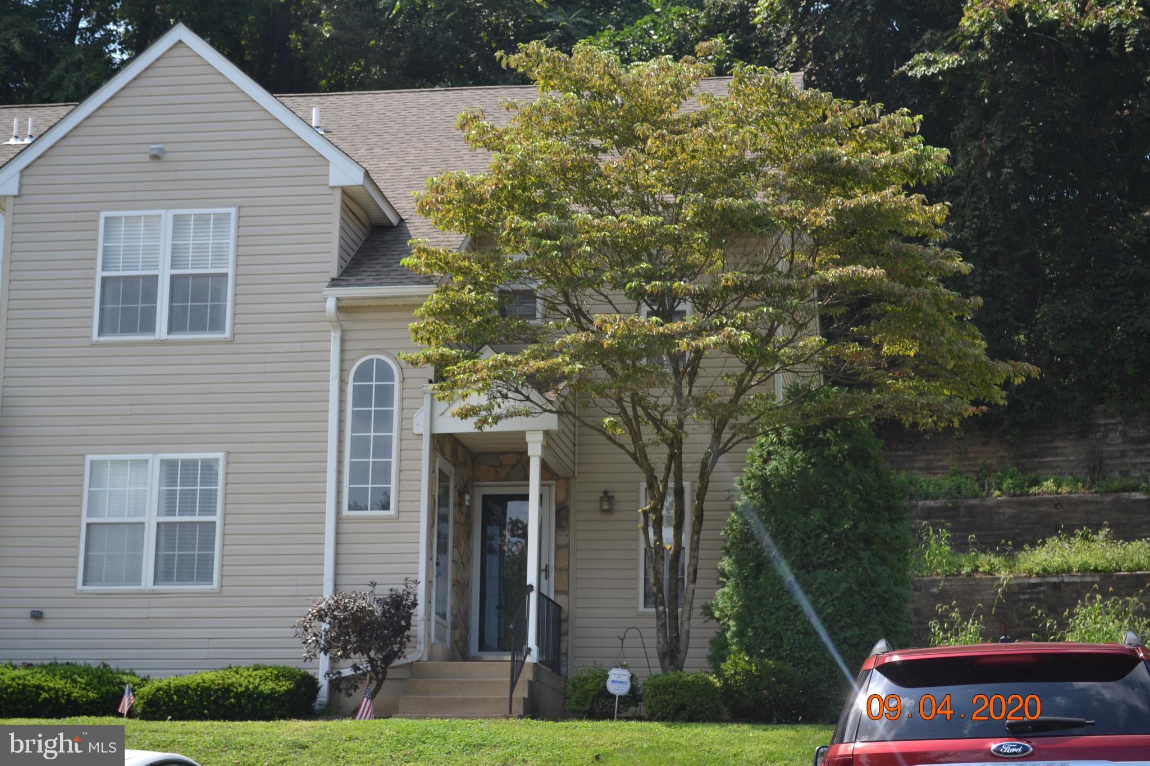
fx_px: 2204
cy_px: 383
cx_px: 575
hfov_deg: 29.2
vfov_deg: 19.7
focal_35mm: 69
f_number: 7.1
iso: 100
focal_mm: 46
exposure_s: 1/200
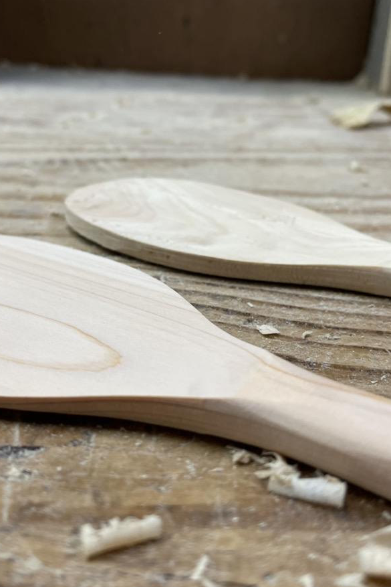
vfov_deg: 51.9
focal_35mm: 37
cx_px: 168
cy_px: 288
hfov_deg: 35.9
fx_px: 603
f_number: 1.6
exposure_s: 1/120
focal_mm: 4.2
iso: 125
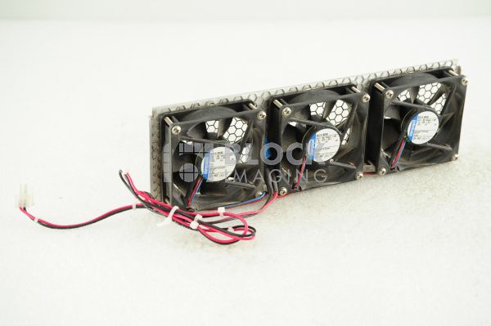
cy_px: 163
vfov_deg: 15.2
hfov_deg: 22.6
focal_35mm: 90
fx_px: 1226
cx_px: 246
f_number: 9
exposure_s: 1/125
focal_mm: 90
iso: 1600
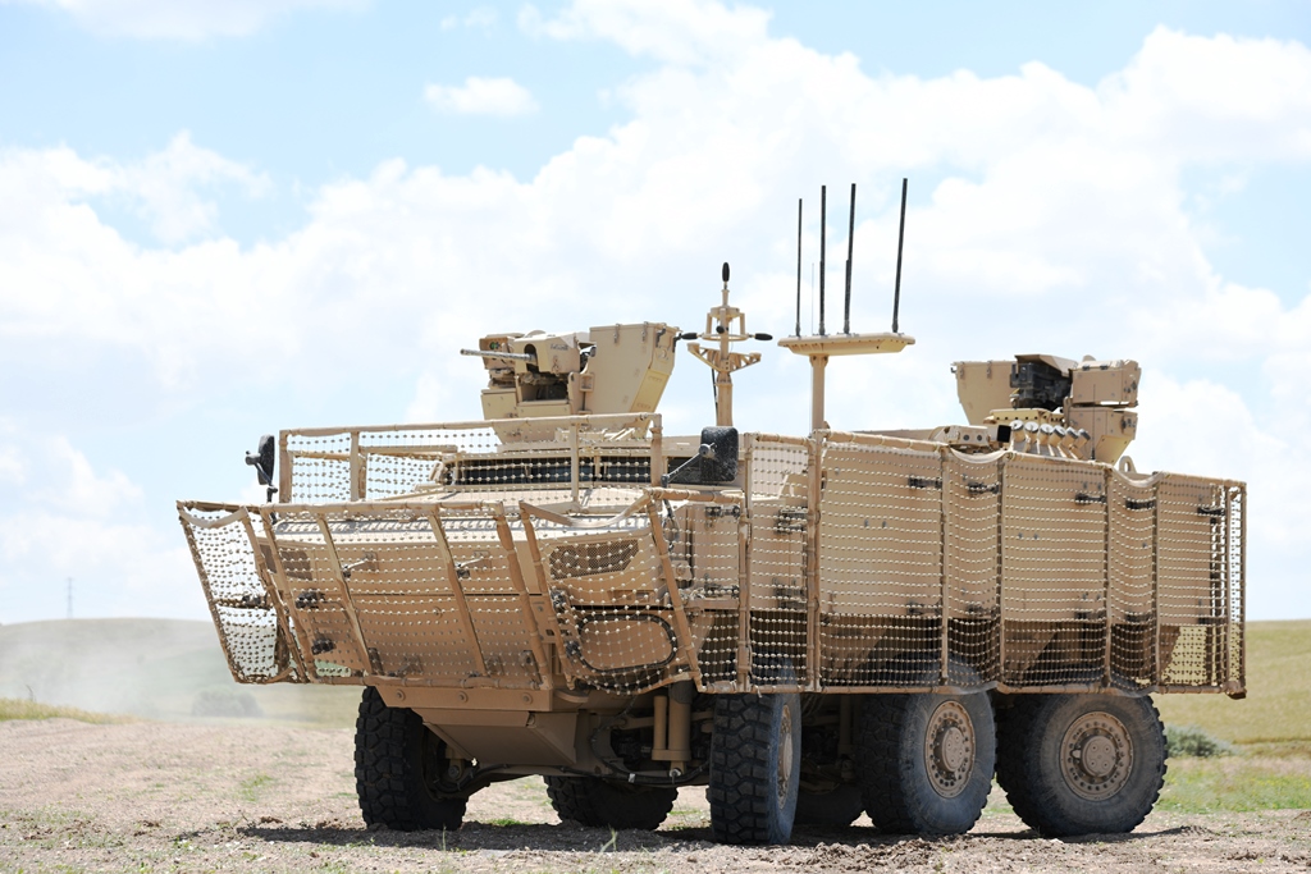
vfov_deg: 15.2
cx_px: 656
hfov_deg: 22.6
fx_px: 3278
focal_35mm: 90
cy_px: 437
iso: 100
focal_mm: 90
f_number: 4.5
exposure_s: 1/640
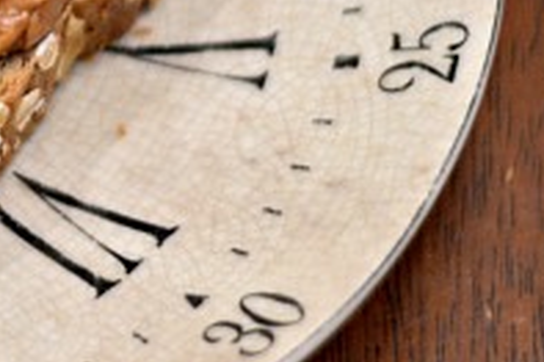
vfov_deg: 6.0
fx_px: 3457
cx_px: -221
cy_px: -55
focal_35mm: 229
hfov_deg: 8.8
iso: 400
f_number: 1.8
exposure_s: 1/60
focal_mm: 50
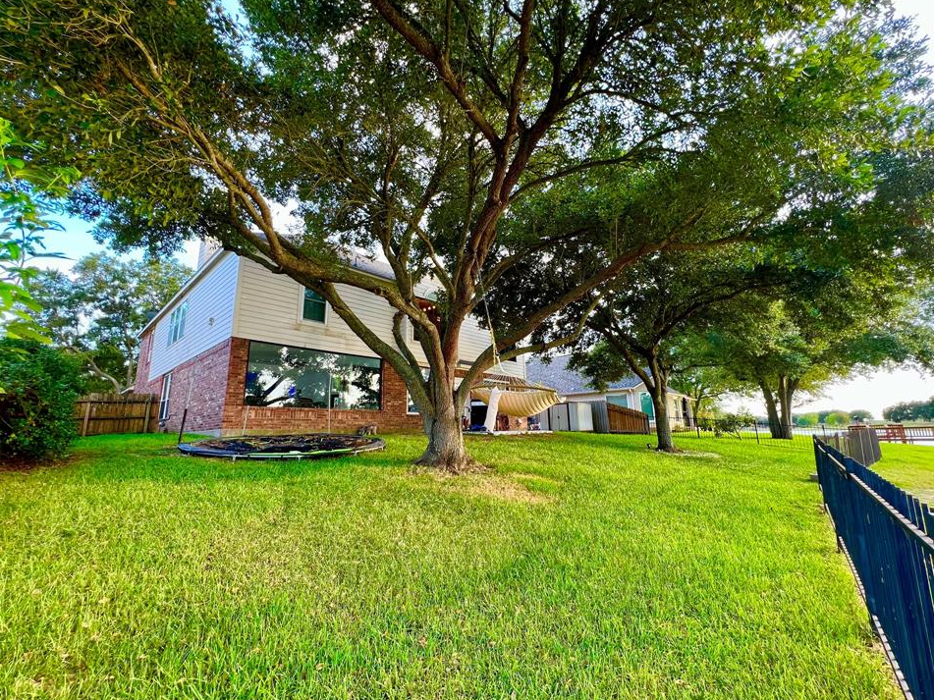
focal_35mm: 14
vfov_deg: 85.7
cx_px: 477
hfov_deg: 102.1
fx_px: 378
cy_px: 350
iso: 50
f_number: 1.8
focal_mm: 1.57
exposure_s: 1/99
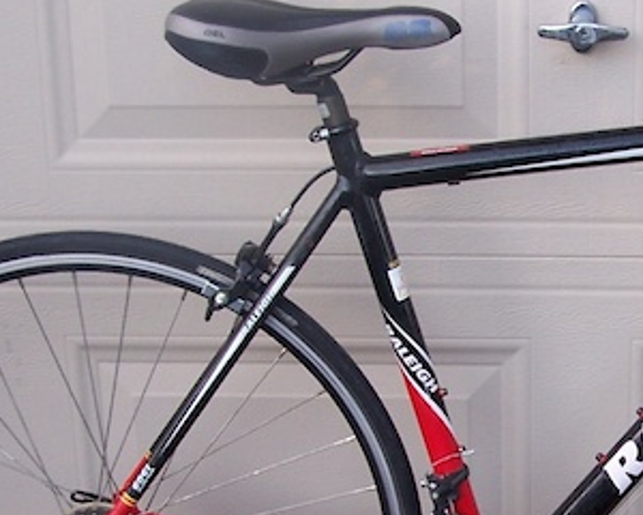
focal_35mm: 99
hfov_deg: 19.0
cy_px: 397
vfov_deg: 15.5
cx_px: 598
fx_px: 1884
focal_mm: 6.3
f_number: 2.8
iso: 80
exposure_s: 1/80
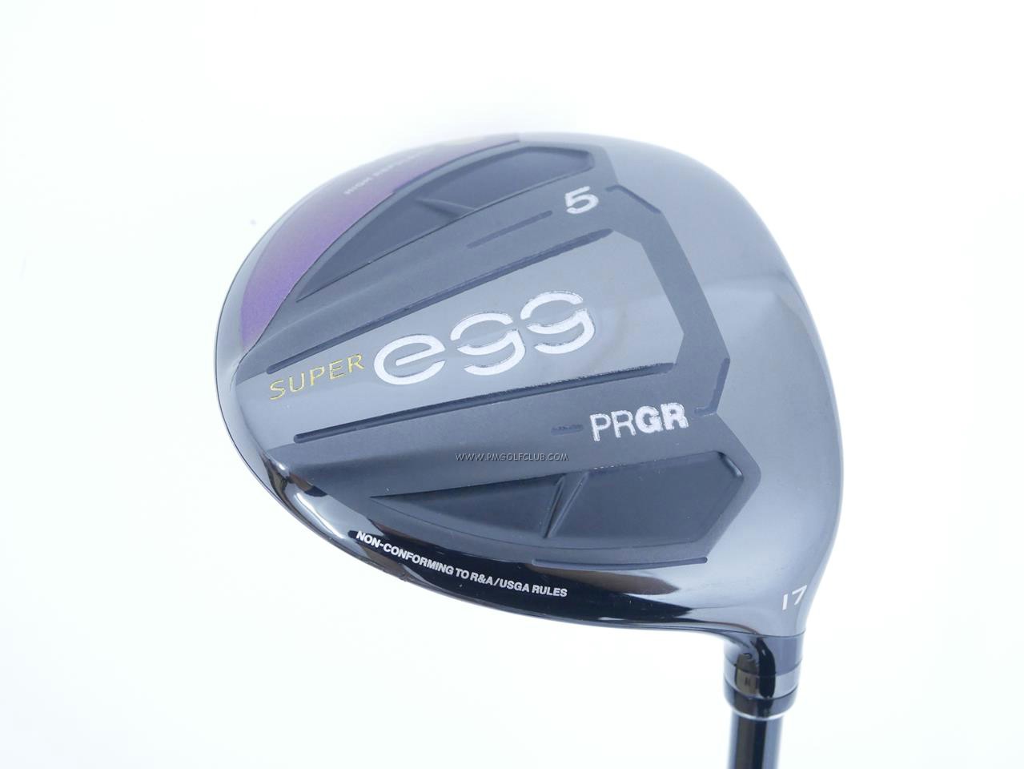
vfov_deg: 29.1
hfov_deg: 38.2
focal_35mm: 50
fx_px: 1480
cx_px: 512
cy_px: 384
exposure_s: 1/40
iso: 1600
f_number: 4.5
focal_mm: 25
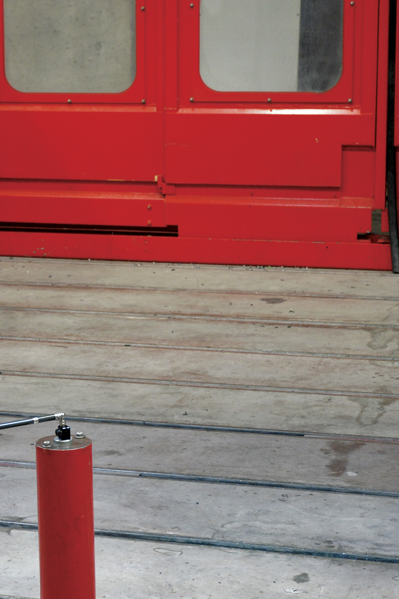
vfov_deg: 17.9
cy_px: 278
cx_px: 25
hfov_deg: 11.9
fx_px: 1896
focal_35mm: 114
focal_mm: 44
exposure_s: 1/20
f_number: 4.5
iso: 400
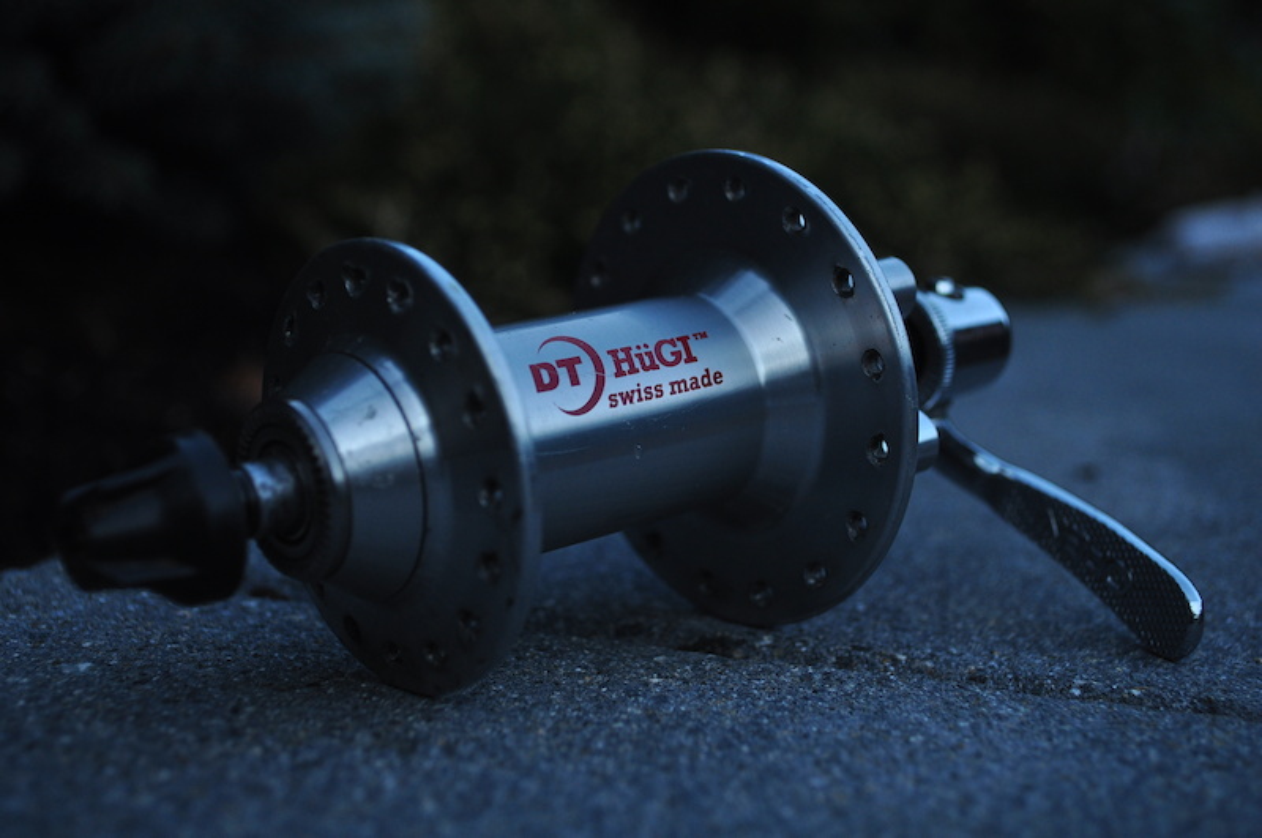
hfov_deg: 37.9
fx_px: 1838
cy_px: 419
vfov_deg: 25.7
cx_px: 631
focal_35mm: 52
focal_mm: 35
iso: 320
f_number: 5
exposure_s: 1/400
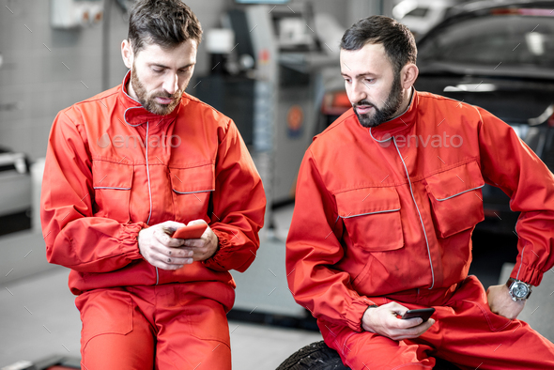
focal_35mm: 85
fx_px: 1309
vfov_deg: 16.1
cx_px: 277
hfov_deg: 23.9
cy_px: 185
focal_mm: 85
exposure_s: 1/200
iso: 400
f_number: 2.2
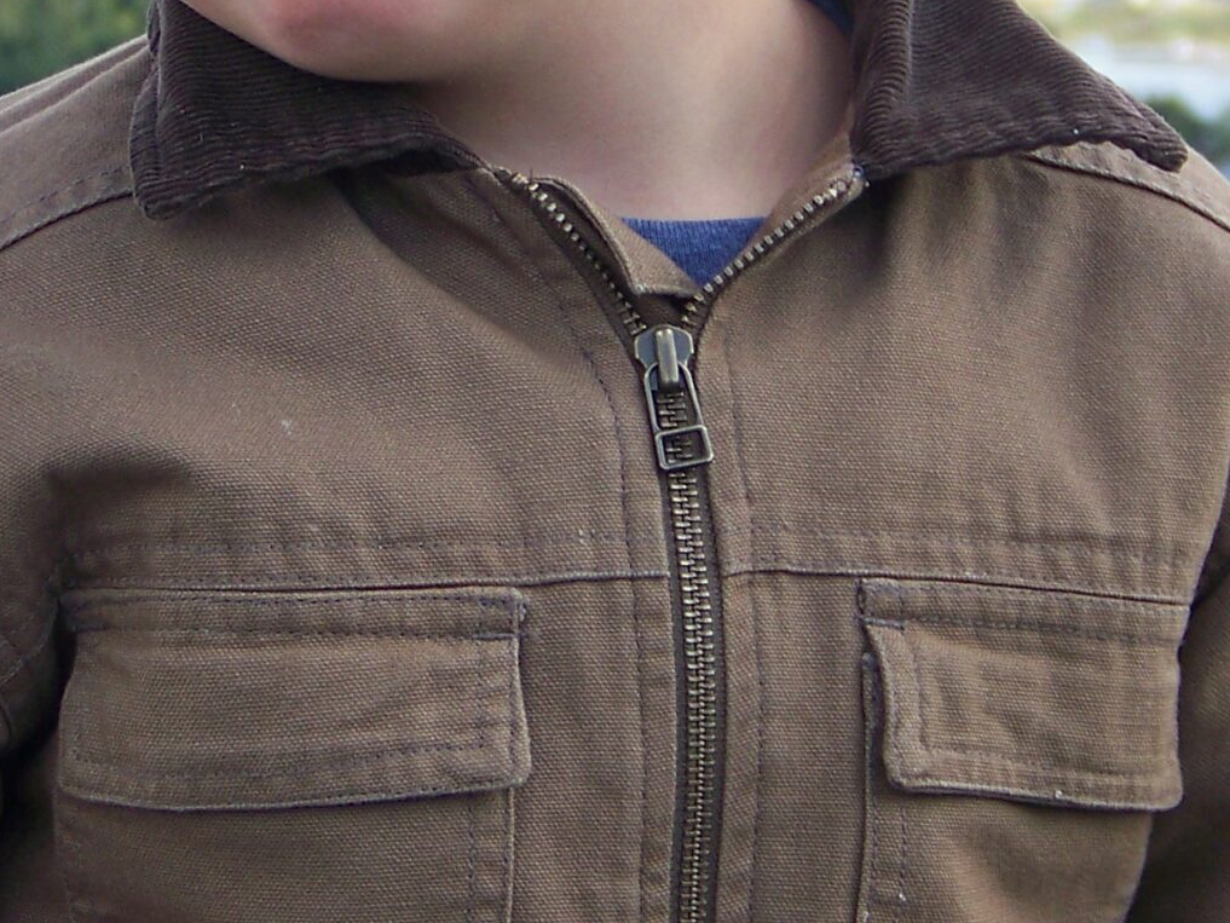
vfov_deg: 6.8
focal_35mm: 219
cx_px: 475
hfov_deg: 9.0
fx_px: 7783
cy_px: 15
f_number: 3.2
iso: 64
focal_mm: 14.6
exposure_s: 1/200
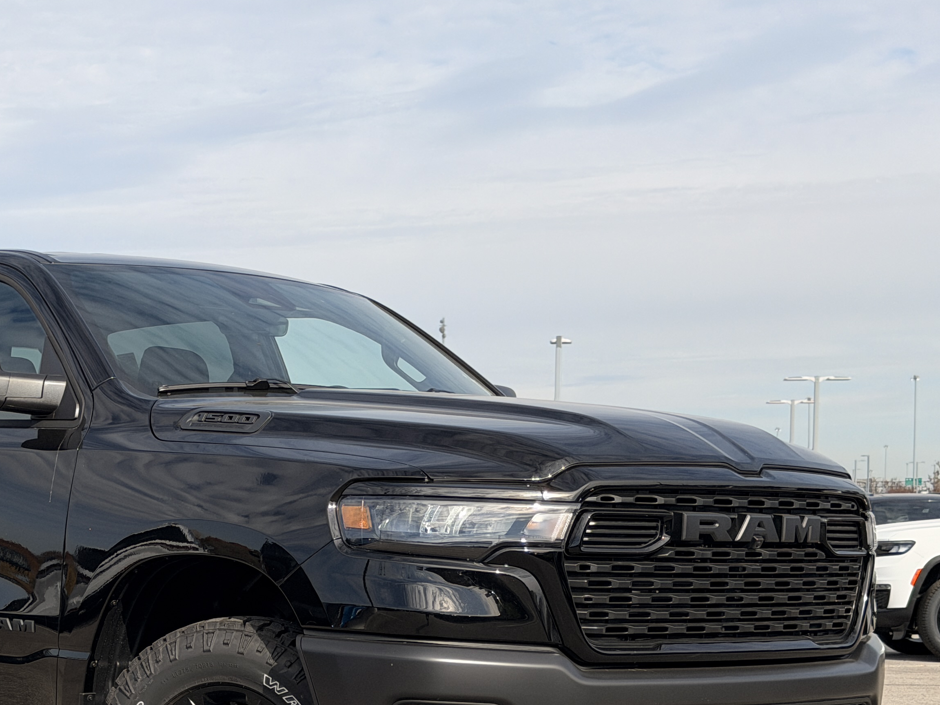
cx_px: 151
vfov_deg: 17.4
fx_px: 2281
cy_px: 611
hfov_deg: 22.9
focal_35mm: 84
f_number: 1.78
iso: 64
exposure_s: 1/4587
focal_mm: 6.76
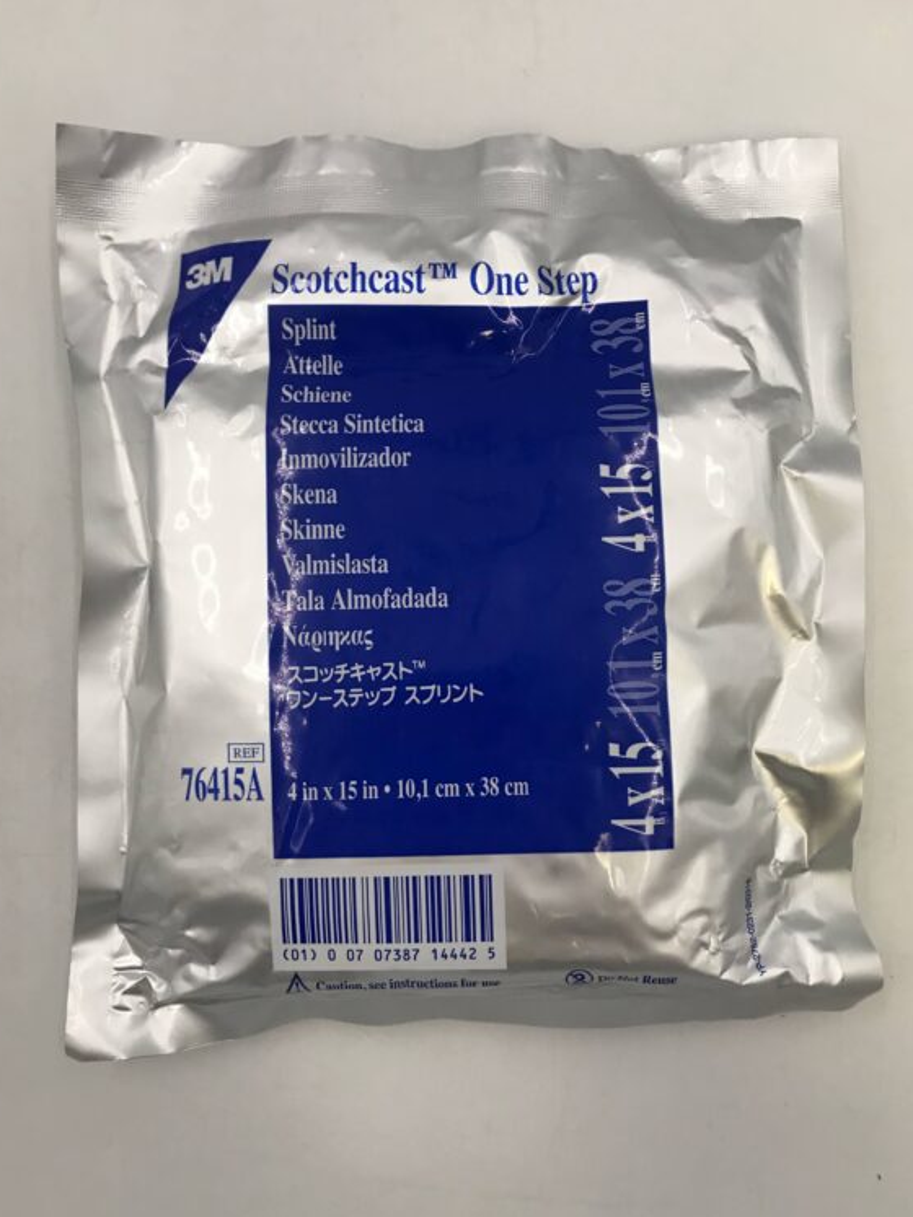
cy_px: 624
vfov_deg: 60.0
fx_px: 1055
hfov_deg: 46.8
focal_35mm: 30
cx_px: 465
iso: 25
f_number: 1.8
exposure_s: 1/40
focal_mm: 3.99
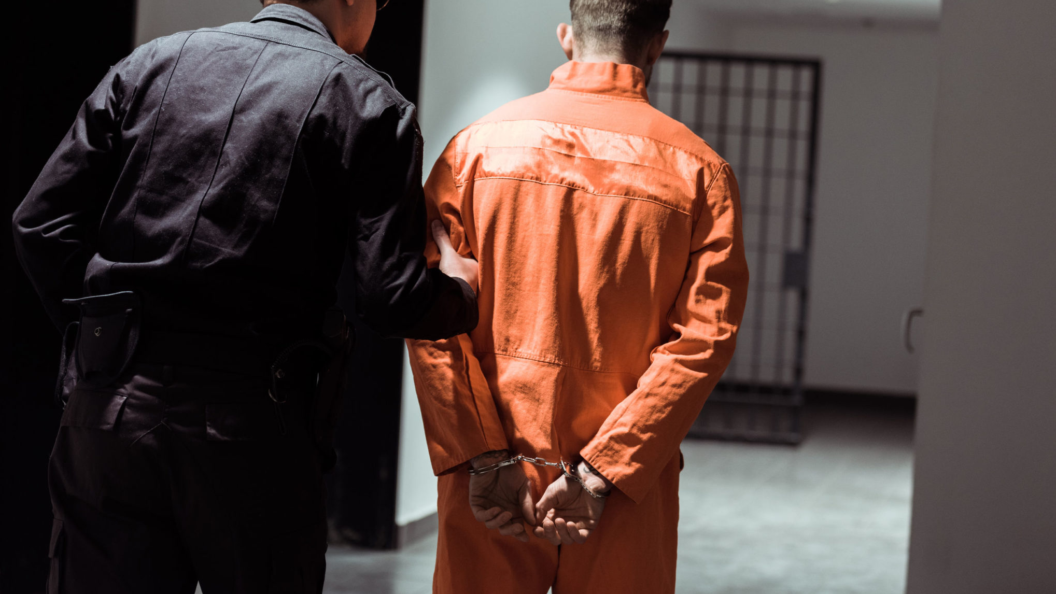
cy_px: 261
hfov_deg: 26.8
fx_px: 2212
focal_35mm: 79
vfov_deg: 15.3
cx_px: 526
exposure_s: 1/160
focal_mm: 75
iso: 1000
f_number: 2.8
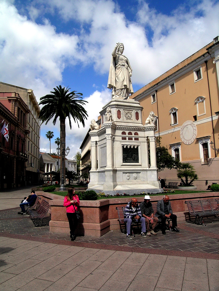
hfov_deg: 49.7
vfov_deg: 63.4
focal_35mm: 28
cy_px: 146
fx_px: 236
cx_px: 110
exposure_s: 1/468
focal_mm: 5.8
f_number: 7.9
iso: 50
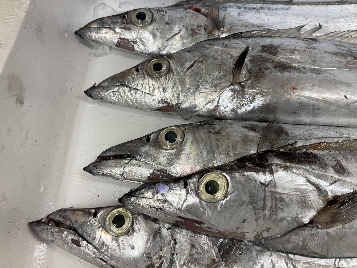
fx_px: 299
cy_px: 134
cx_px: 178
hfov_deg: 61.7
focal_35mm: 29
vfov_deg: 48.2
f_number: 1.8
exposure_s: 1/120
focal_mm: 3
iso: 25
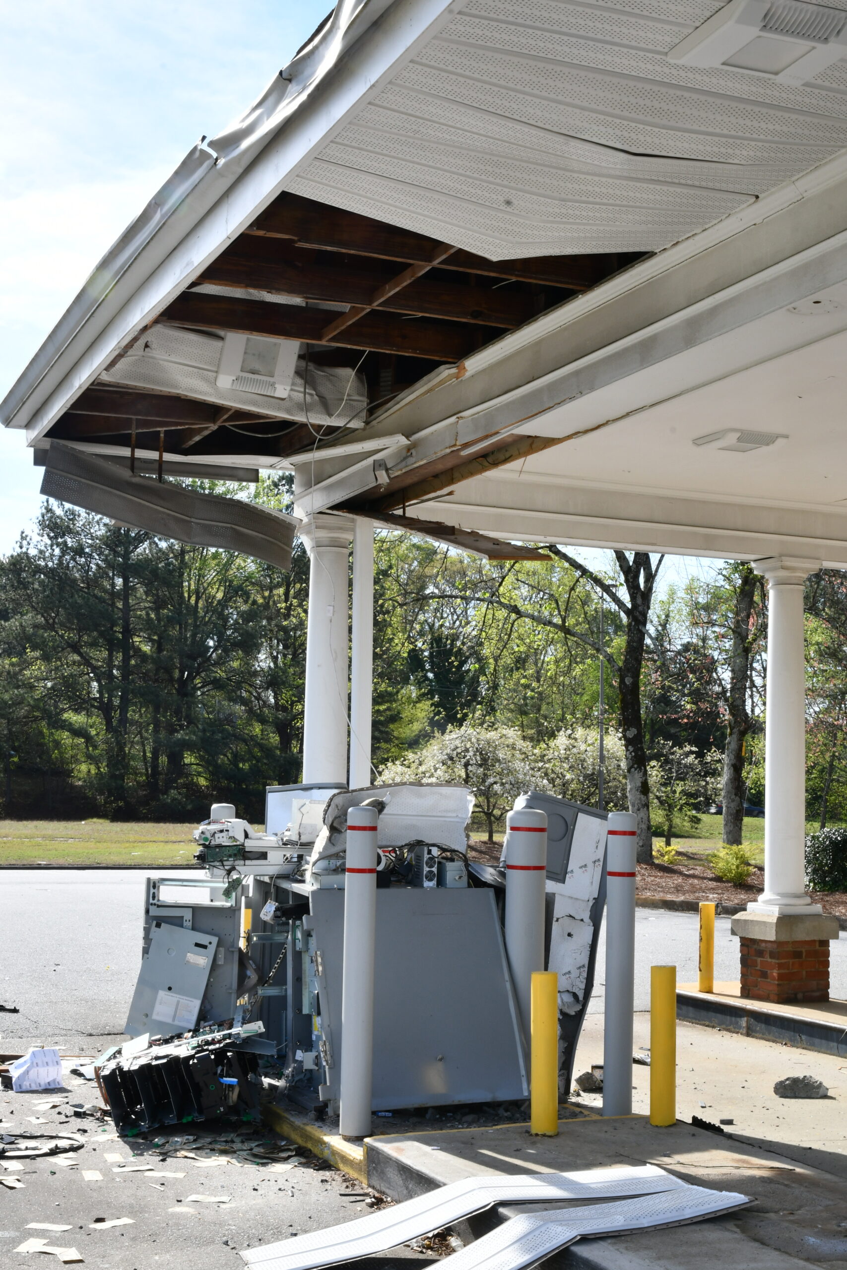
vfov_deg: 43.6
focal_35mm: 45
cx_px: 424
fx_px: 1588
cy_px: 635
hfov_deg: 29.9
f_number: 22
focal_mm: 30
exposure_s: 1/60
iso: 280
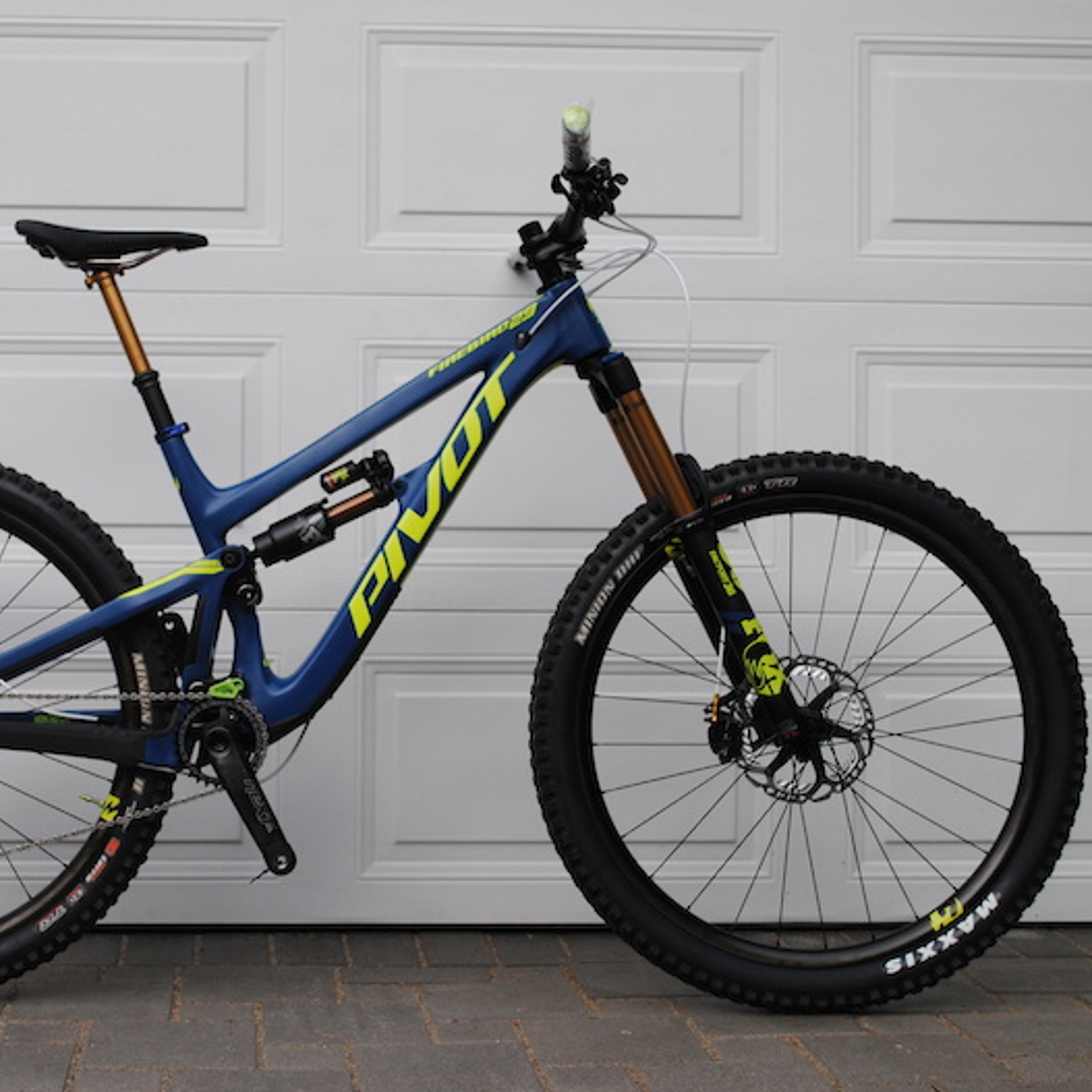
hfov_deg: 27.6
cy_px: 549
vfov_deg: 27.7
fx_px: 2213
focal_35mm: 62
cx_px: 373
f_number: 5.6
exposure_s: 1/125
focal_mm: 32
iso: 200
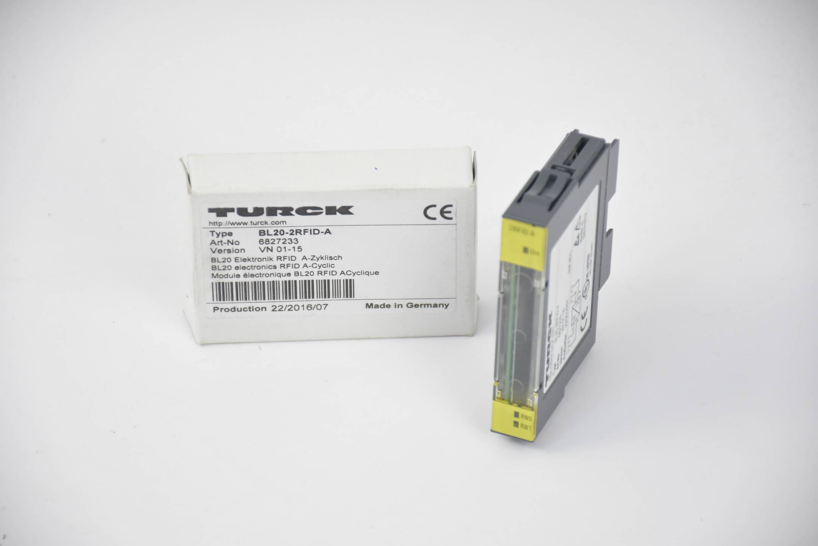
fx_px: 4771
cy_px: 273
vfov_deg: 6.5
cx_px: 409
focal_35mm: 210
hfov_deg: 9.8
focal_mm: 140
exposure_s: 1/250
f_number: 5.6
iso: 1400
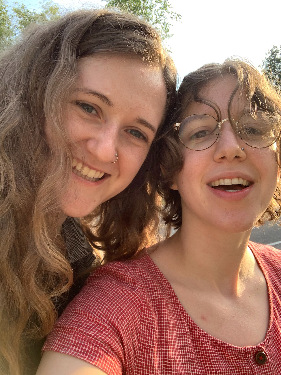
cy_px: 188
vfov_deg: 56.8
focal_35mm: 32
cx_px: 140
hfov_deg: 44.2
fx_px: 346
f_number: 2.2
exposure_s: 1/121
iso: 32
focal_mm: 2.87
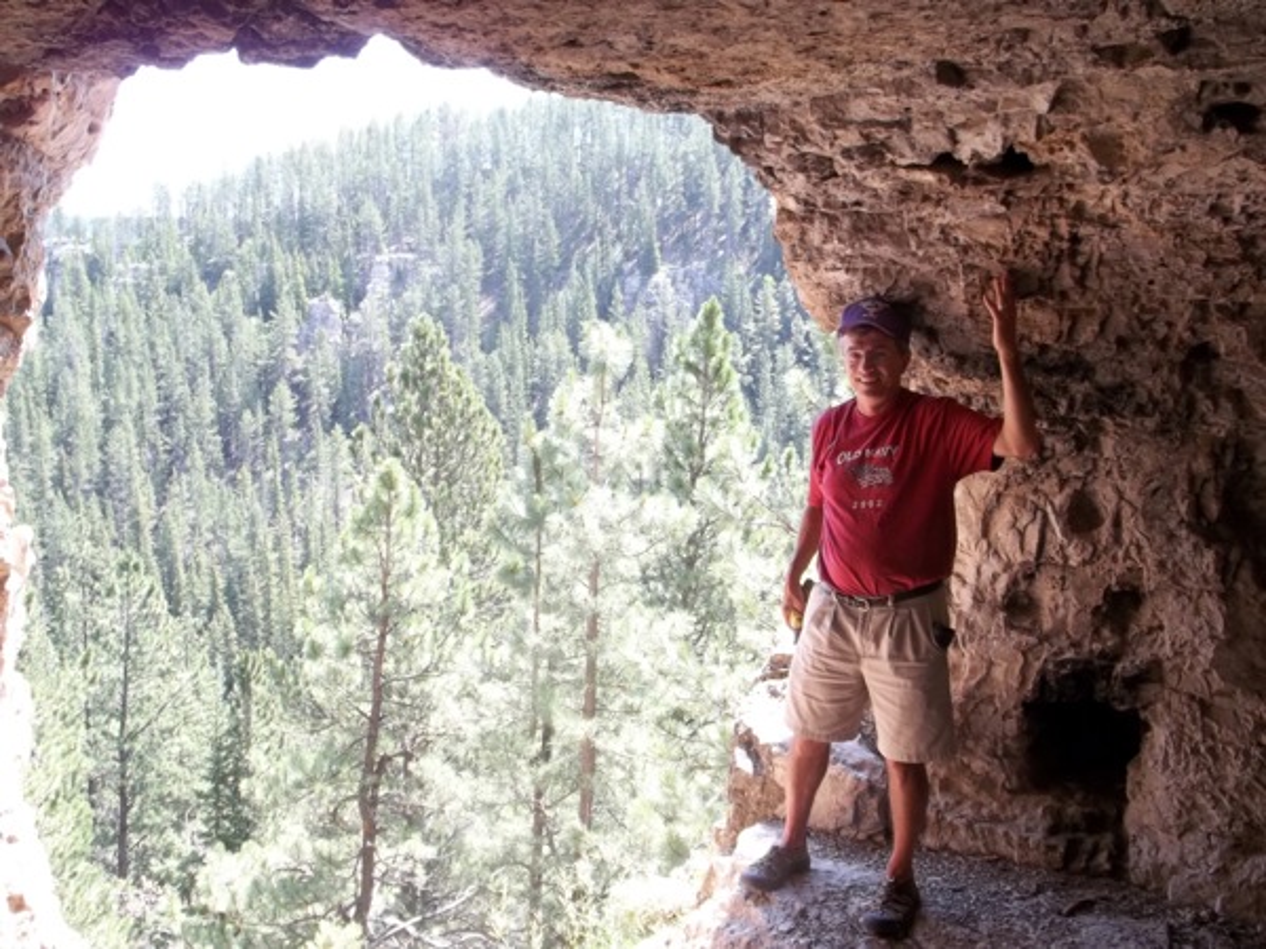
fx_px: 1207
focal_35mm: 33
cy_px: 474
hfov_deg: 55.4
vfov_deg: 42.9
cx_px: 633
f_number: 3.3
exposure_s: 1/80
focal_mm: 5.9
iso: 64
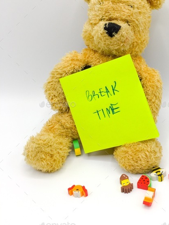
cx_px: 117
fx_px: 267
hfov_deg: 34.7
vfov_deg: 45.3
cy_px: 81
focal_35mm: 41
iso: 32
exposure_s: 1/824
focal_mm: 4.15
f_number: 2.2
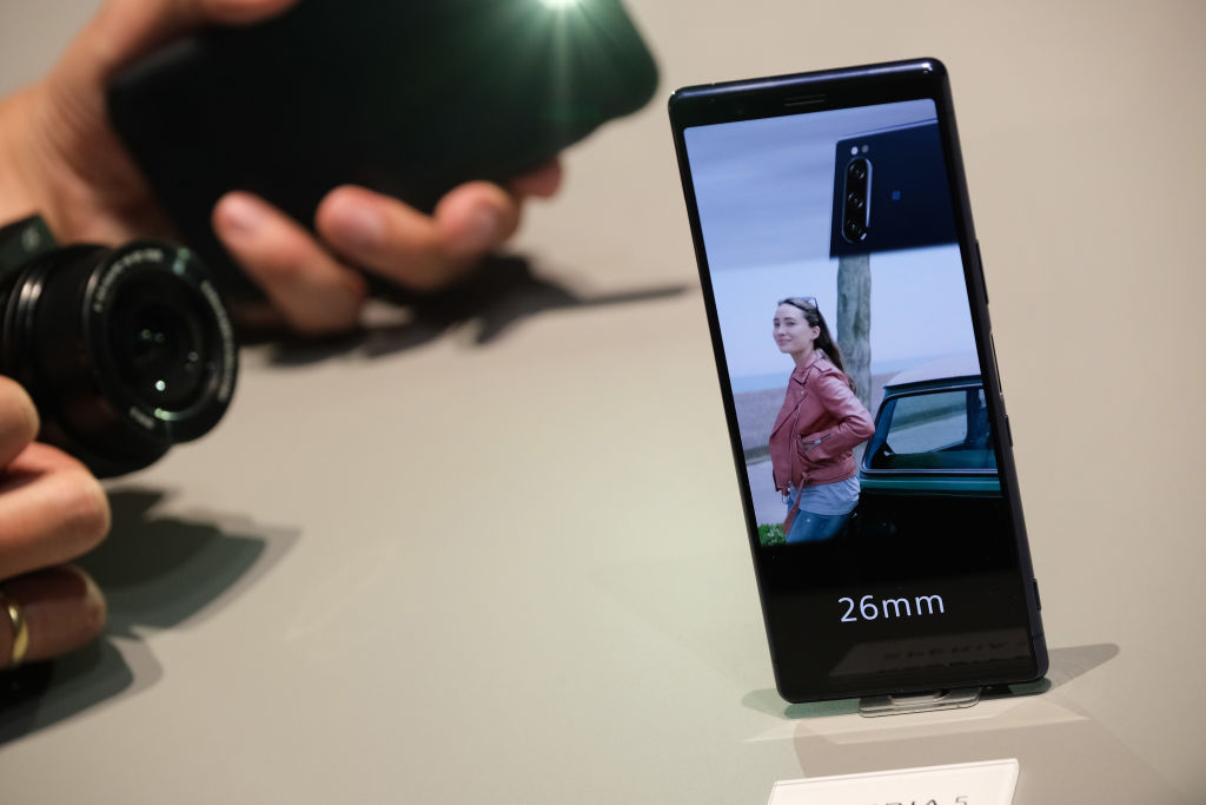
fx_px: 5126
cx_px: 603
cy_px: 402
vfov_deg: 9.0
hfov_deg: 13.4
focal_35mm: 153
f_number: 4
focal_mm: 102.2
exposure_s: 1/200
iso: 1600
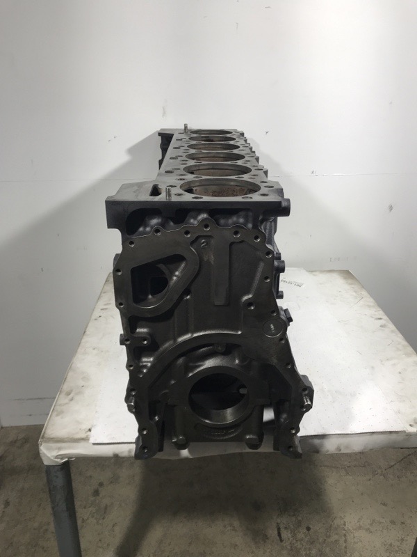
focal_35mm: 28
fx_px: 450
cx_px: 208
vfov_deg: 63.4
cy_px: 278
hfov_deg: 49.7
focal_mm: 3.99
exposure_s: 1/135
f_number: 1.8
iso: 20
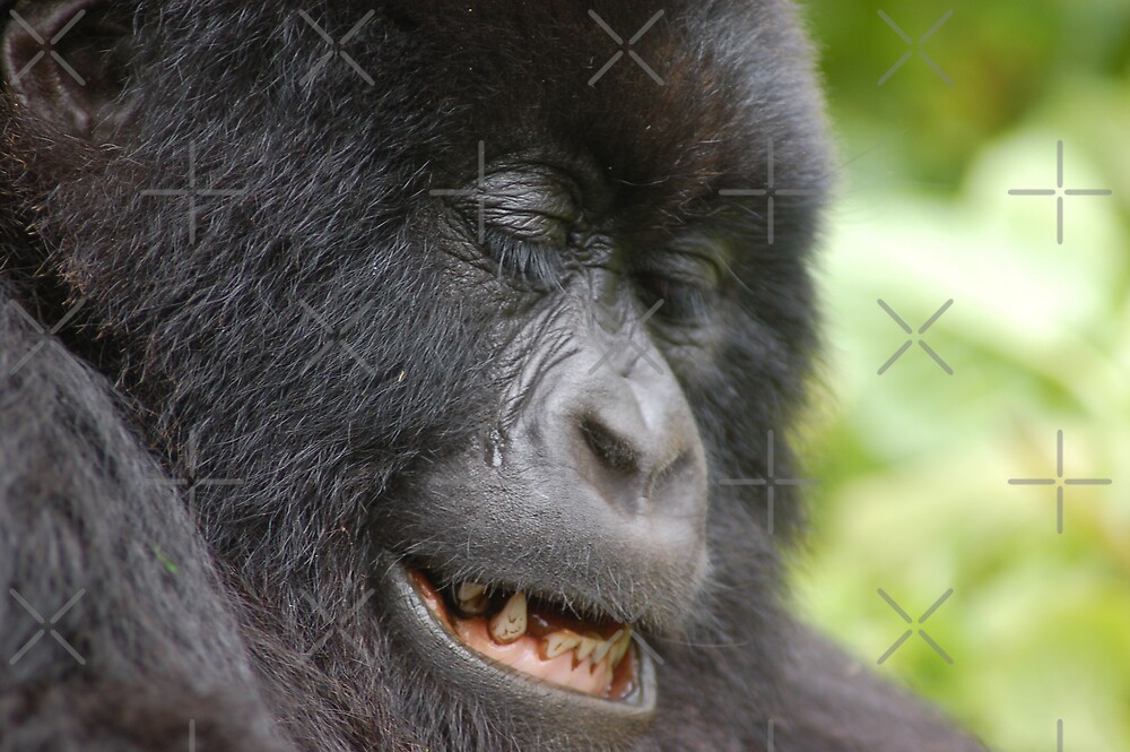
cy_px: 376
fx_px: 11290
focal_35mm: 360
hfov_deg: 5.7
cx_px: 565
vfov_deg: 3.8
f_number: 5.3
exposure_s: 1/125
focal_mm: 240
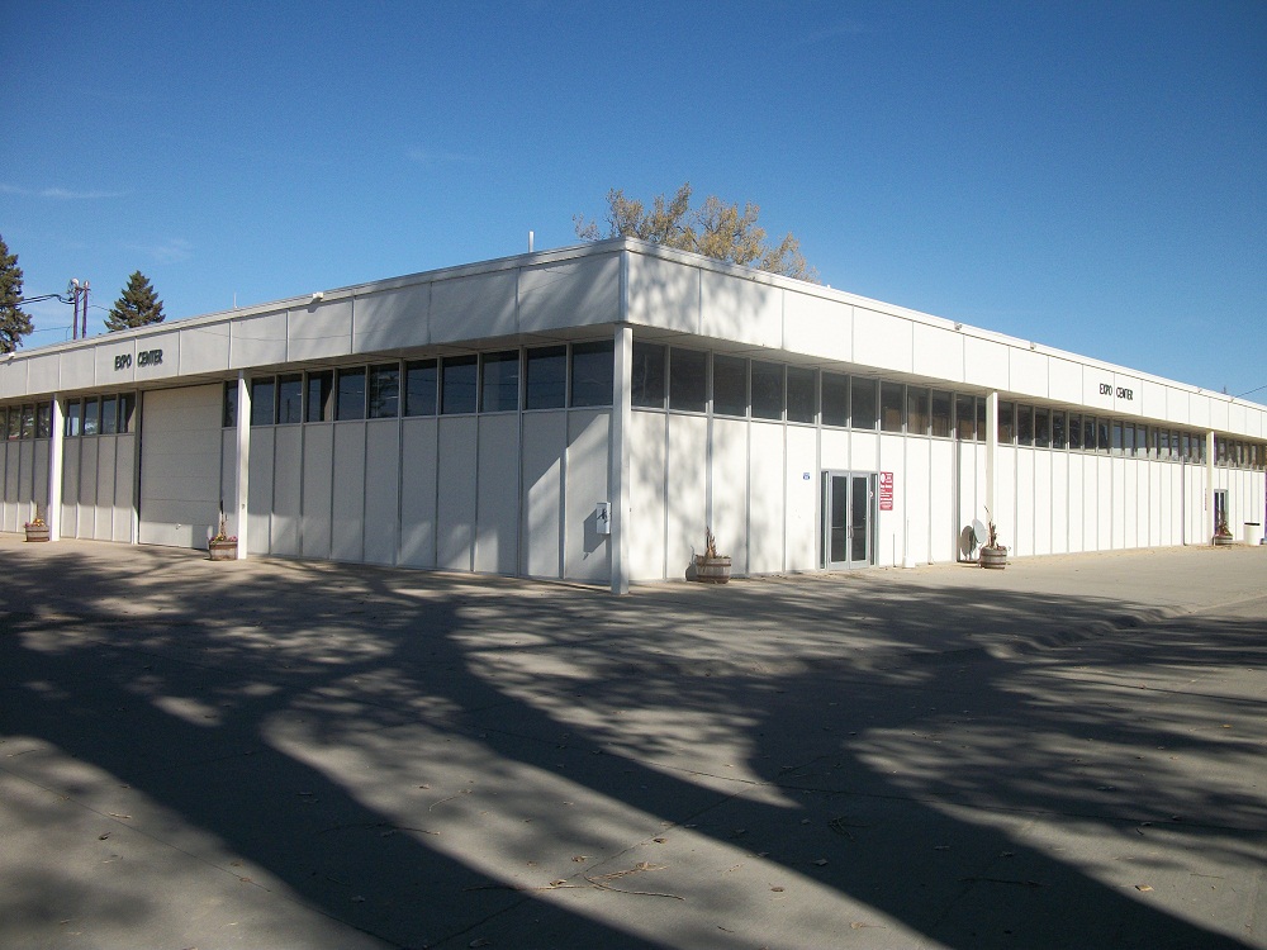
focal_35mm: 32
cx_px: 634
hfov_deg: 56.8
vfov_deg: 44.2
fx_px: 1171
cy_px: 475
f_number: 8.8
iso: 80
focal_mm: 5.7
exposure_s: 1/250
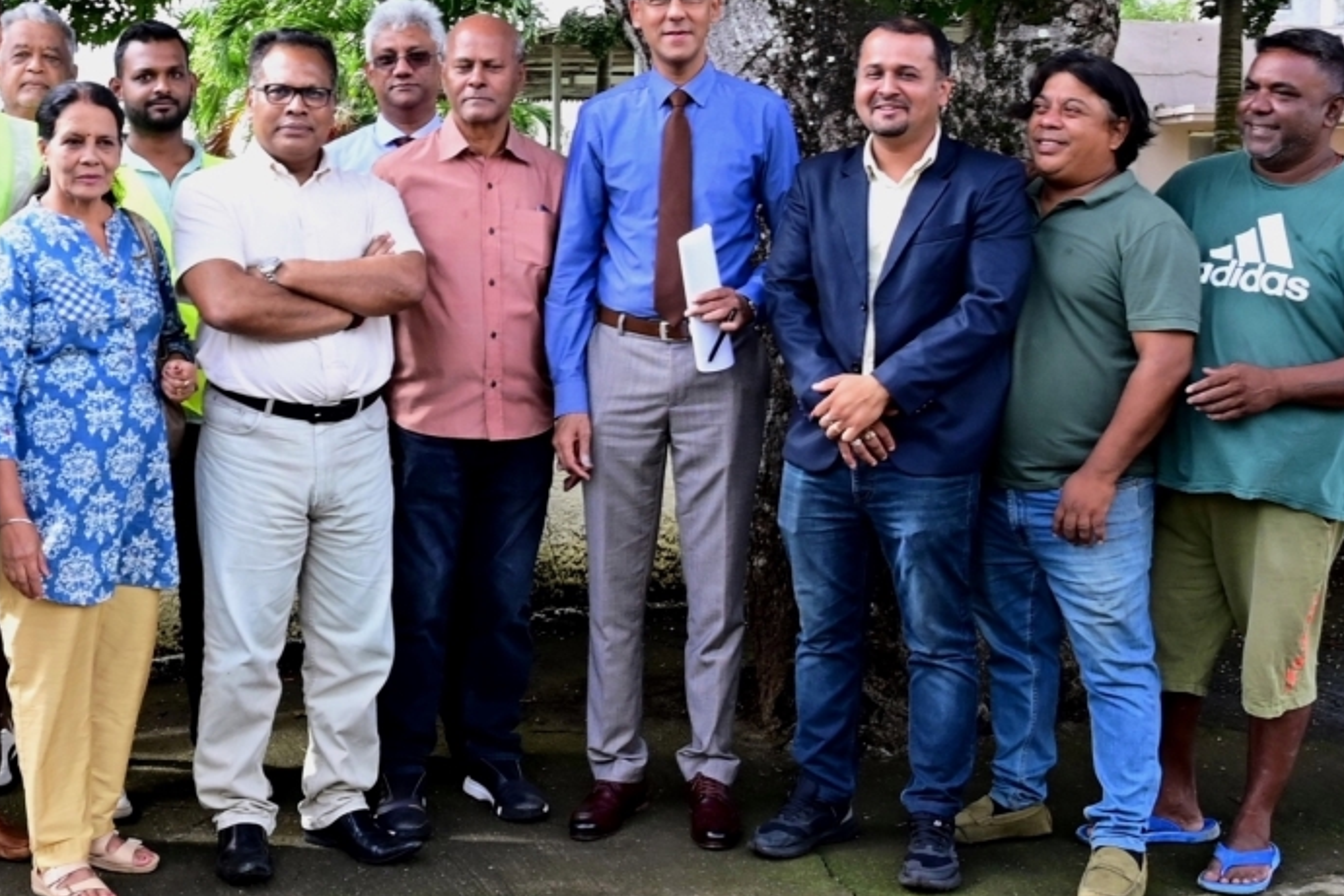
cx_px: 432
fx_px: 1494
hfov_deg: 47.5
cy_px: 454
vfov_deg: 33.4
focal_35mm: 40
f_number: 9
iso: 800
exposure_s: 1/160
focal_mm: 18
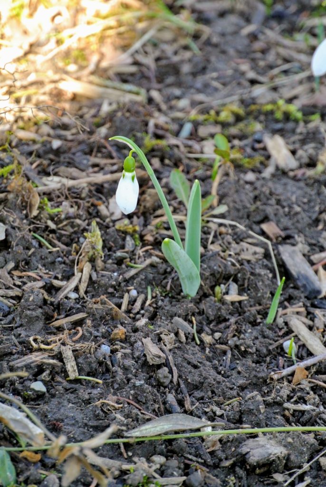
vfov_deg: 6.9
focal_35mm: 297
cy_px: 244
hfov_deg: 4.6
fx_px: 4020
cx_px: 163
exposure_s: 1/125
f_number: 5.6
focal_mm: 110
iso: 450
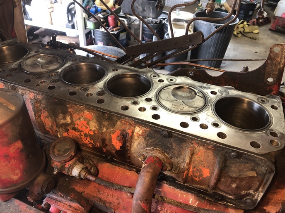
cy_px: 106
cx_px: 142
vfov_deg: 49.7
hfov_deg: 63.4
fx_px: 231
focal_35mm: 28
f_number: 1.8
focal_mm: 3.99
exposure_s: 1/15
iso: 50
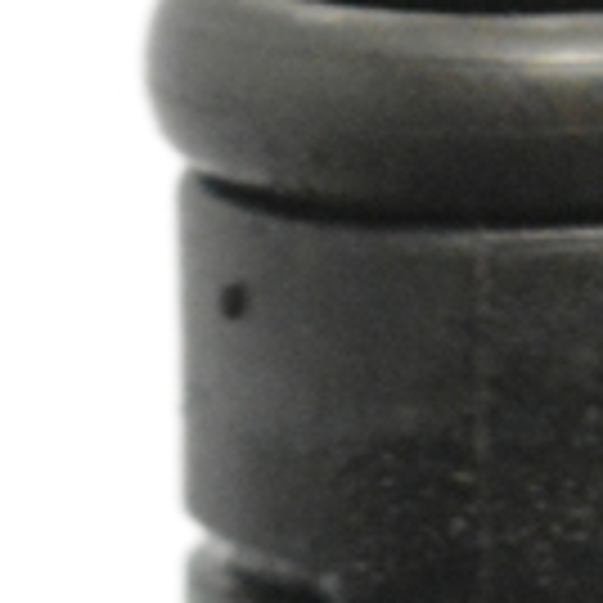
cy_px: 652
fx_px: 10588
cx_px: 616
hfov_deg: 3.3
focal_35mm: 537
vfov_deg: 3.3
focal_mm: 55
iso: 6400
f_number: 10
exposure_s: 1/400
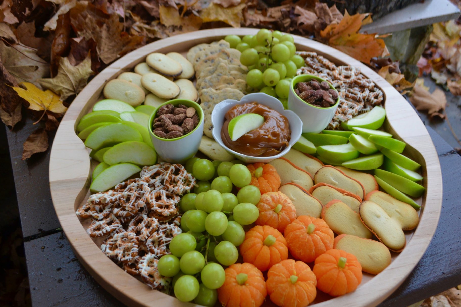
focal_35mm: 37
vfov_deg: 35.9
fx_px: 474
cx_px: 235
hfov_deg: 51.9
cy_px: 168
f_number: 5
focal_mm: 22
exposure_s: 1/100
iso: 400
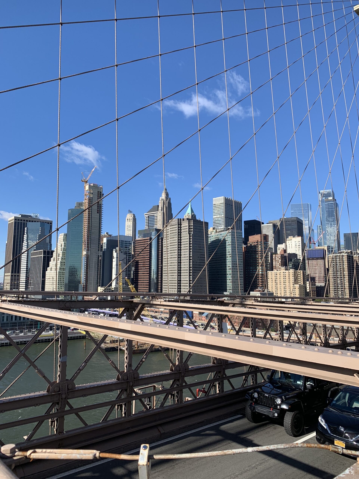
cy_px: 240
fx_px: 360
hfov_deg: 53.1
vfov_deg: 67.3
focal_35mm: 26
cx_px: 180
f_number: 1.8
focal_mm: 4.25
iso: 25
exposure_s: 1/1845
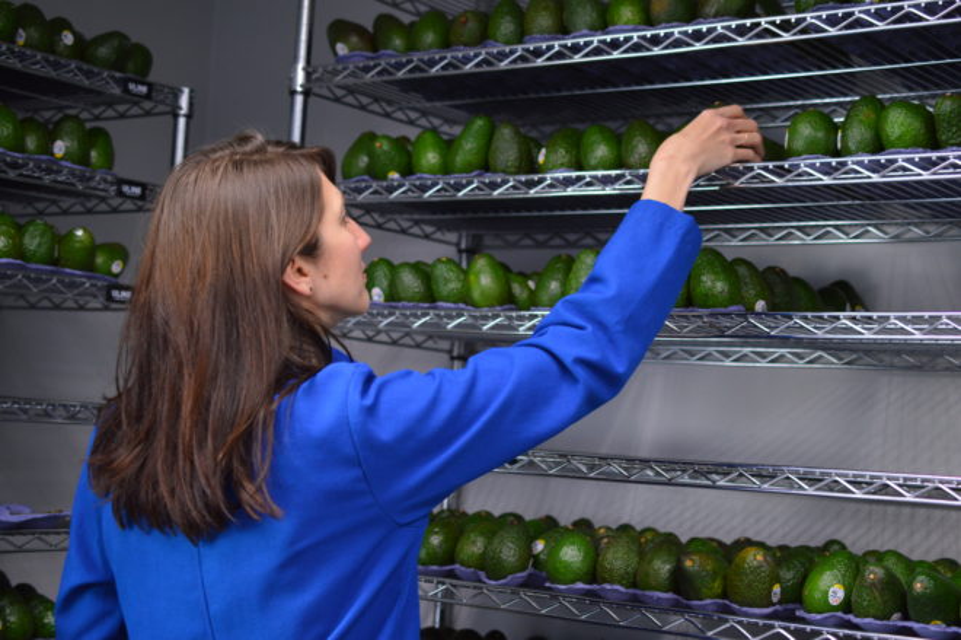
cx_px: 480
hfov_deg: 33.4
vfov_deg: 22.6
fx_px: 1600
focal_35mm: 60
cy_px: 320
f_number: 2.8
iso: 560
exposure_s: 1/60
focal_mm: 40
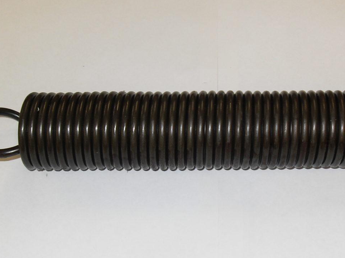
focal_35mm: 59
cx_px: 221
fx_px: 588
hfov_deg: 32.5
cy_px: 148
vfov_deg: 24.8
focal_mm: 6.3
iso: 100
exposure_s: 1/45
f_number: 2.8
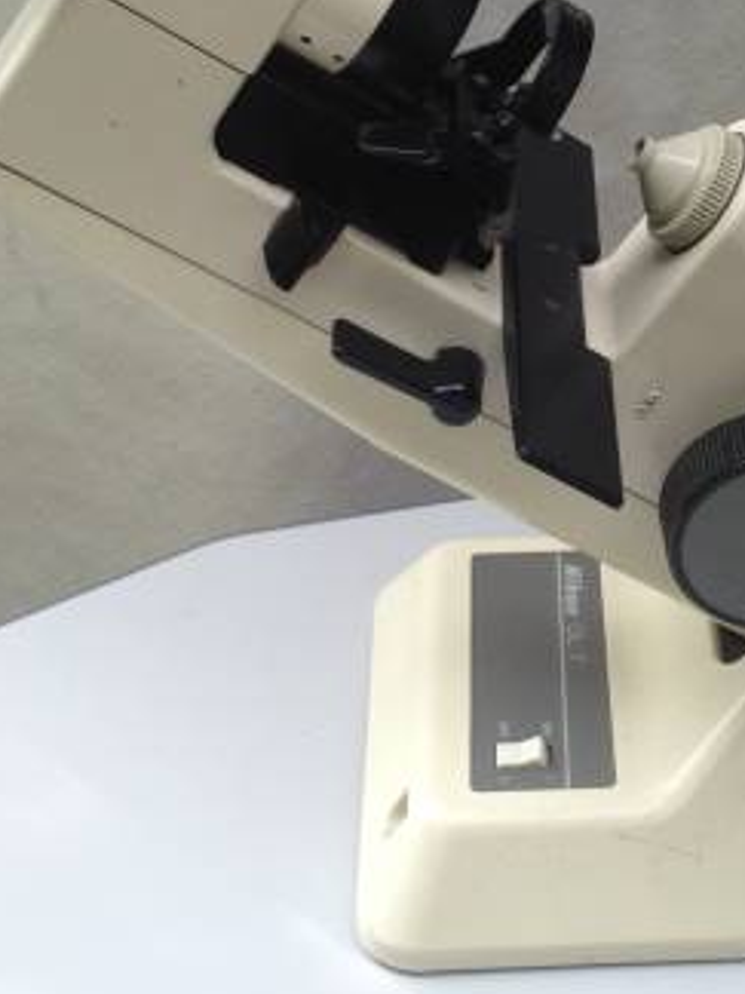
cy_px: 348
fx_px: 2324
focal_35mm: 81
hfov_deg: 18.0
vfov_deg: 24.0
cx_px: 598
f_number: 2.4
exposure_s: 1/415
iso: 50
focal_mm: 4.28
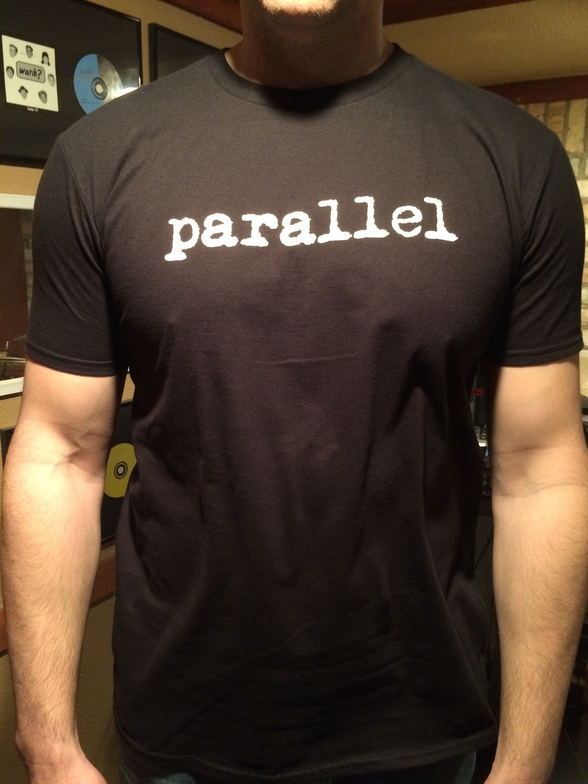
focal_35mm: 29
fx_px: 657
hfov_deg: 48.2
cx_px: 294
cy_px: 392
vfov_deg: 61.7
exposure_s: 1/15
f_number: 2.2
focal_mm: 4.15
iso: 320
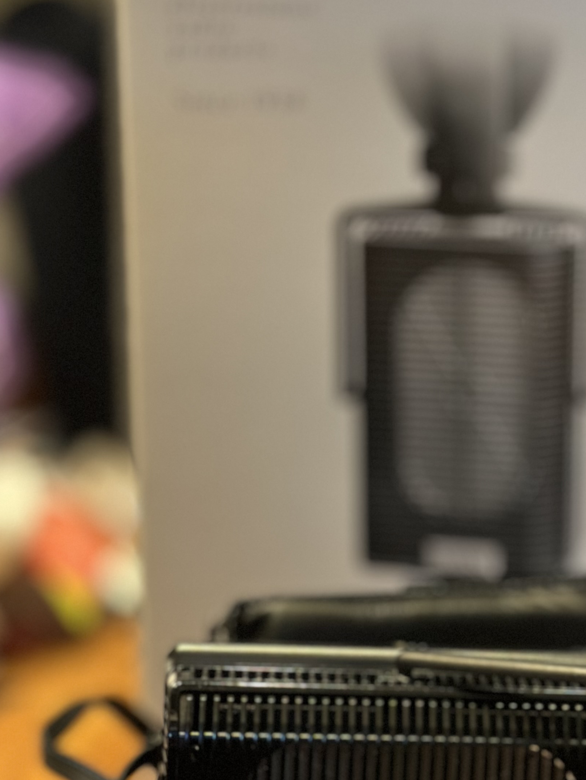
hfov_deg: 16.3
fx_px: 2031
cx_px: 483
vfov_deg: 21.7
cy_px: 539
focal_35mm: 90
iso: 500
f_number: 1.78
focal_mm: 6.86
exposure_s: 1/33
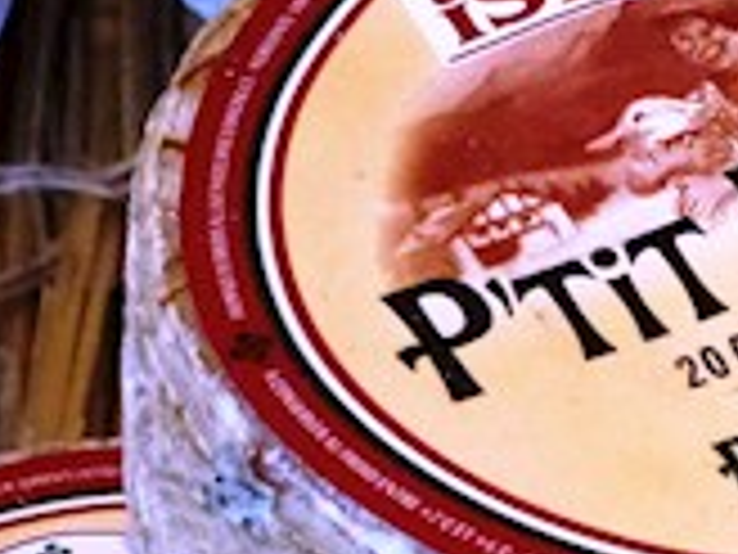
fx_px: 4882
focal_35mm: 229
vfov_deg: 6.4
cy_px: 845
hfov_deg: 8.4
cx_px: 1238
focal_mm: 10.1
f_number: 4.4
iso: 400
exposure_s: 1/60
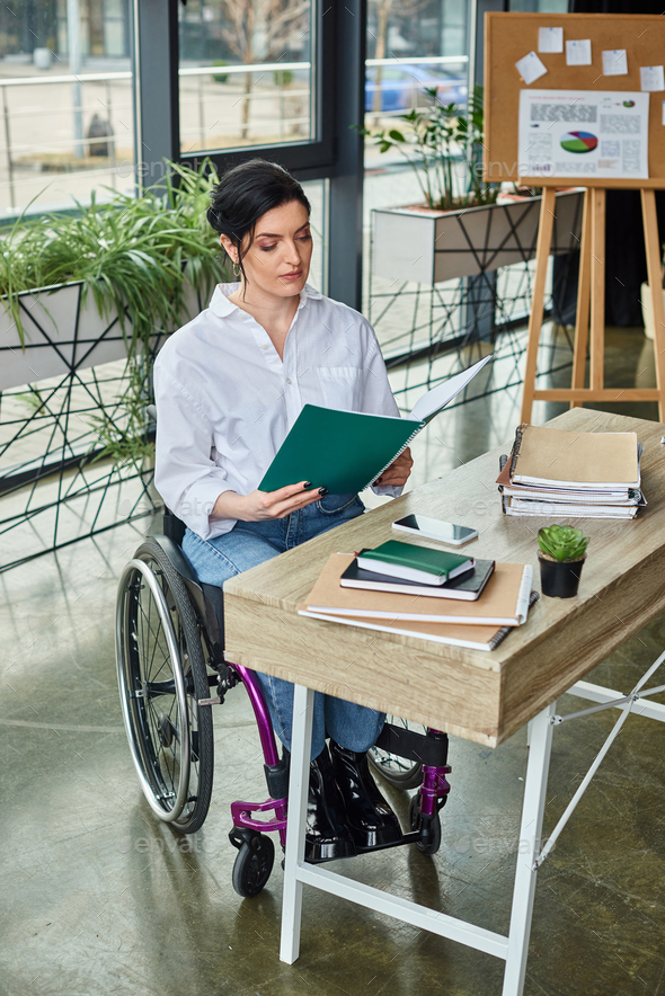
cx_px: 332
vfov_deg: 39.6
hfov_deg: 27.0
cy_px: 498
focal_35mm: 50
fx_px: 1384
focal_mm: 50
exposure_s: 1/160
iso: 200
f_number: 3.5
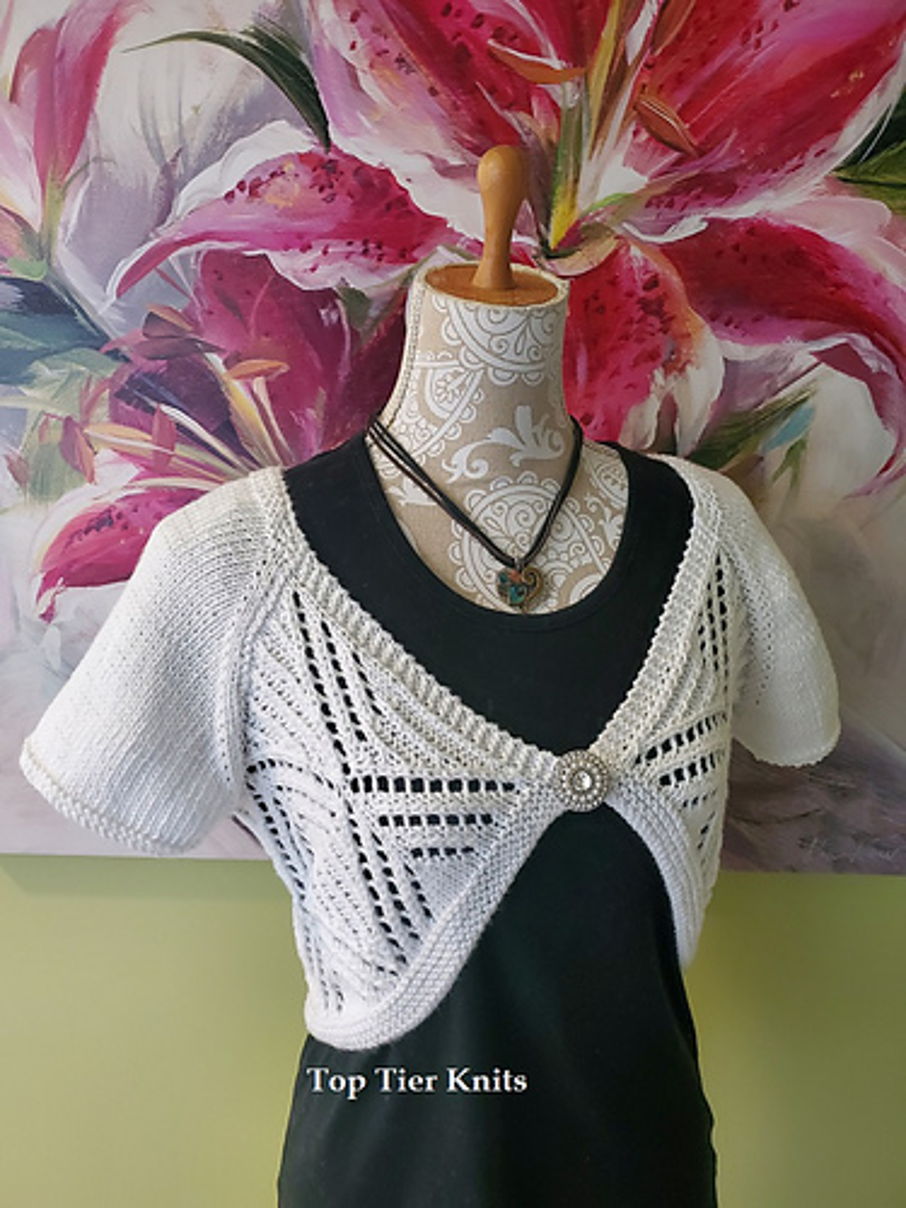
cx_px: 453
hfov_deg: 53.1
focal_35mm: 26
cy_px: 604
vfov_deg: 67.3
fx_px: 907
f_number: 1.5
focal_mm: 4.3
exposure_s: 1/40
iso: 200
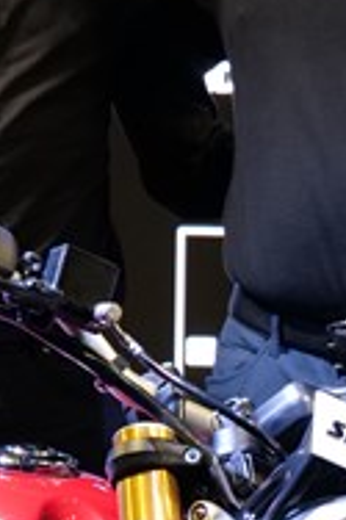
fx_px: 3408
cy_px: 434
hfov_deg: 5.8
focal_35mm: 236
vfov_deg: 8.7
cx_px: 58
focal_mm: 41
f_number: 4.8
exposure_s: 1/100
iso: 2500
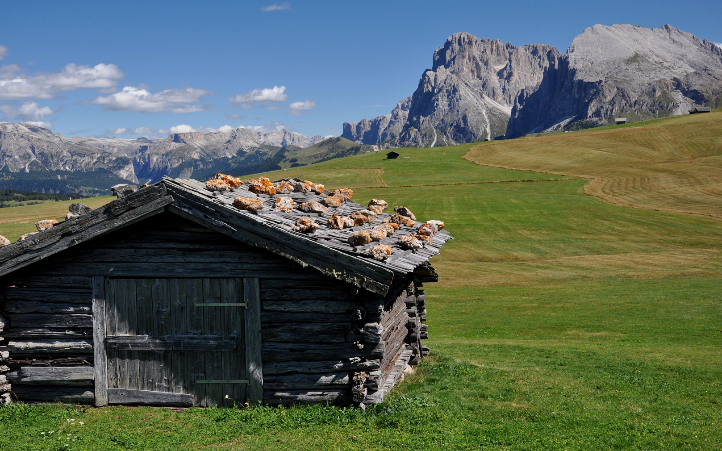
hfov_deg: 46.2
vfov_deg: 29.8
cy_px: 219
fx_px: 846
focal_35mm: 43
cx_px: 360
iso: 200
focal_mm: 28
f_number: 8
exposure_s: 1/250
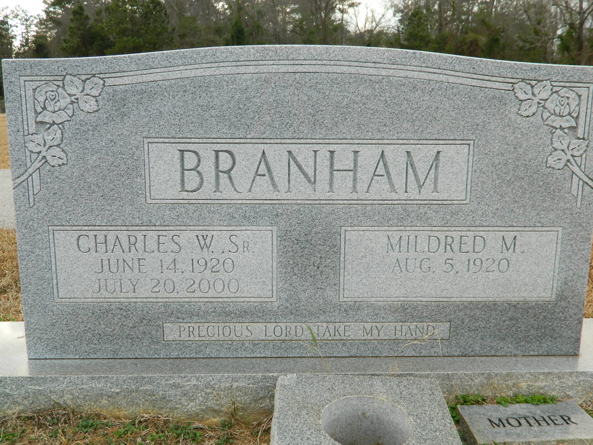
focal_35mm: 35
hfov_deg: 52.6
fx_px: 600
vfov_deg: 40.7
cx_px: 296
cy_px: 222
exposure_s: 1/250
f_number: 3.3
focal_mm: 6.2
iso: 80
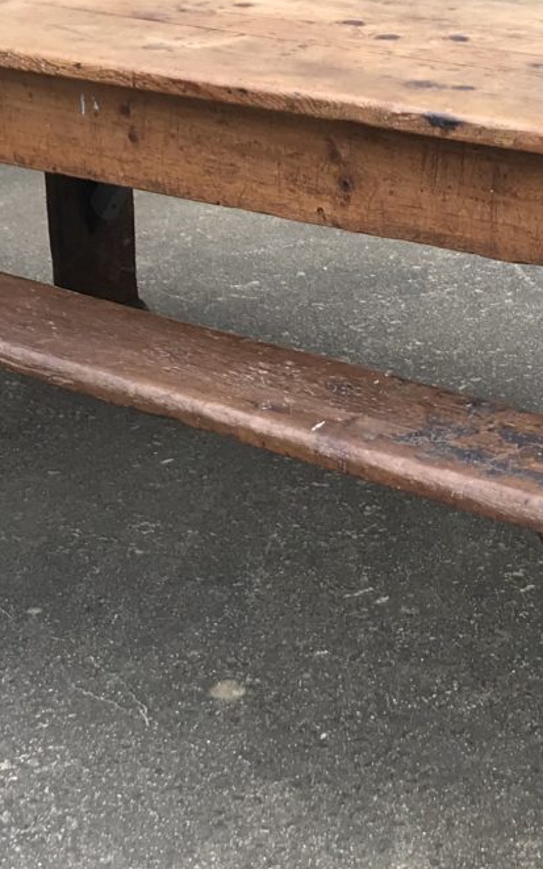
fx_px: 2179
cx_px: 494
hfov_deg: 14.1
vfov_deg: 22.5
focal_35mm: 92
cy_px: 343
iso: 20
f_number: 1.8
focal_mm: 3.99
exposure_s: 1/164
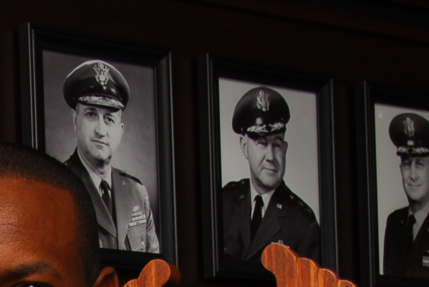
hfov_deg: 11.5
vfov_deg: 7.6
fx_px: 2076
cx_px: -137
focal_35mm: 174
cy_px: 573
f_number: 4
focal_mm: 26
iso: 100
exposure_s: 1/30
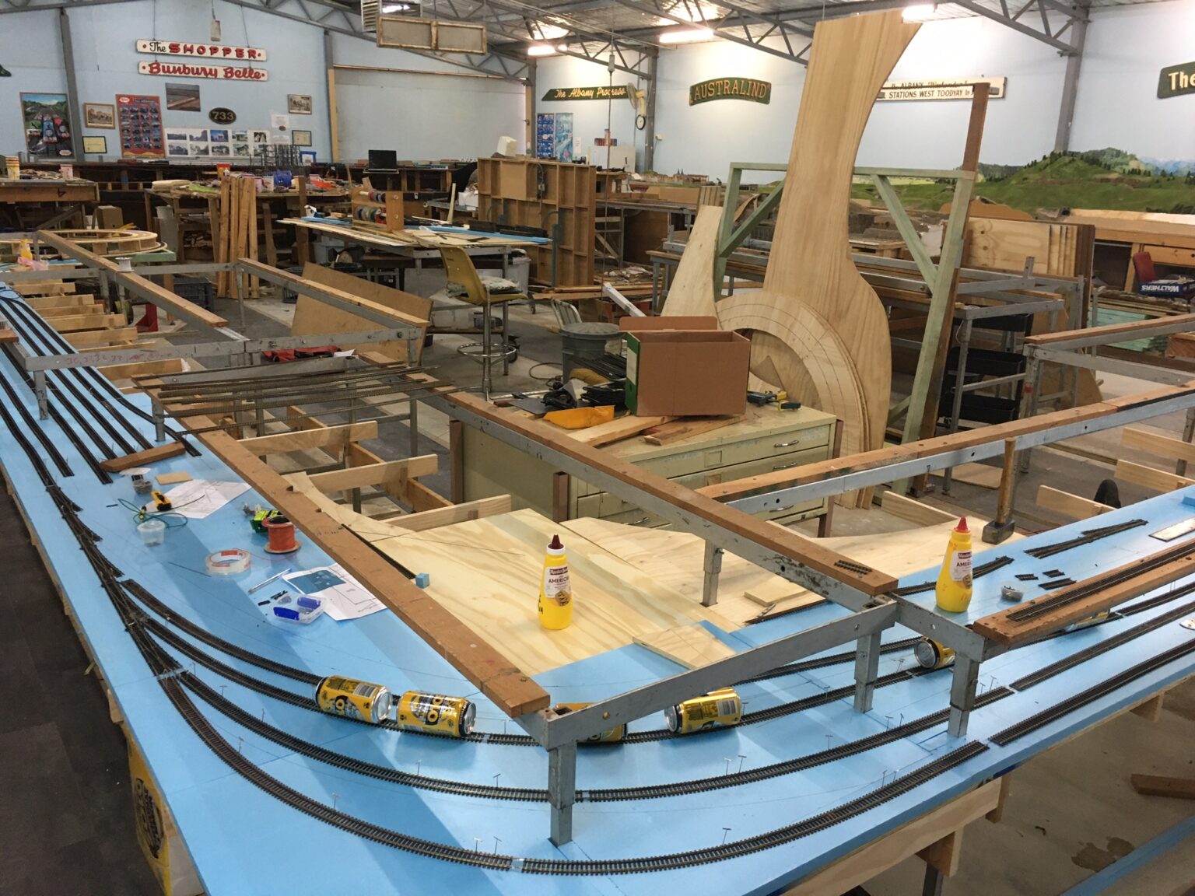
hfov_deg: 61.7
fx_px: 1001
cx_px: 598
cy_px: 448
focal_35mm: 29
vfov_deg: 48.2
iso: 125
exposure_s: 1/33
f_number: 2.2
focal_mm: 4.15
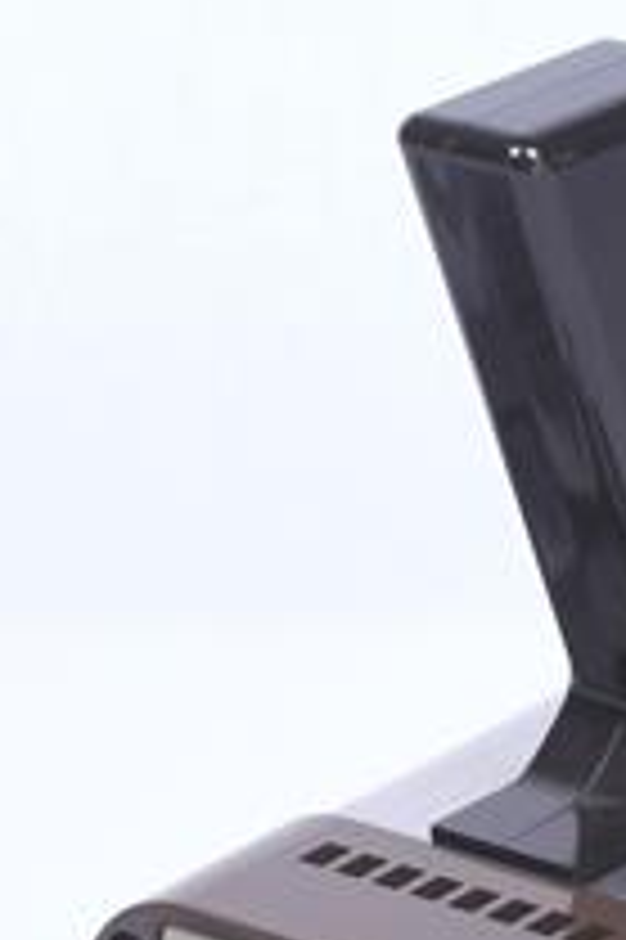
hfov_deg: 10.4
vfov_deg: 15.3
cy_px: 864
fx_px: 3448
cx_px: 158
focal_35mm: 132
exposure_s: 1/200
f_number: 16
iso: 200
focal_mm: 31
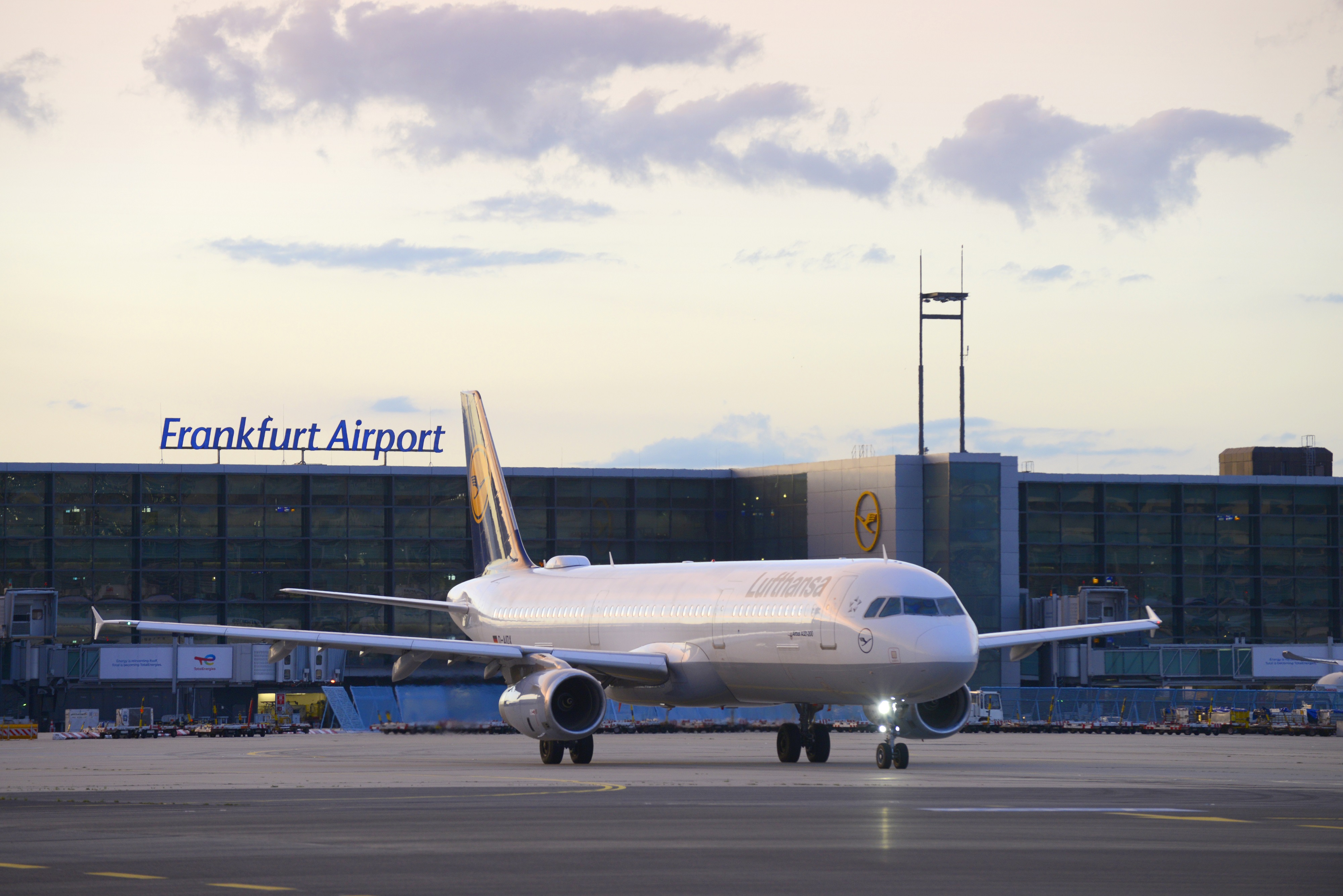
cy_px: 448
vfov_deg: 6.9
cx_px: 672
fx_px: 7463
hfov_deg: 10.3
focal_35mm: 200
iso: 500
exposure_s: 1/125
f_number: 6.7
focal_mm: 200
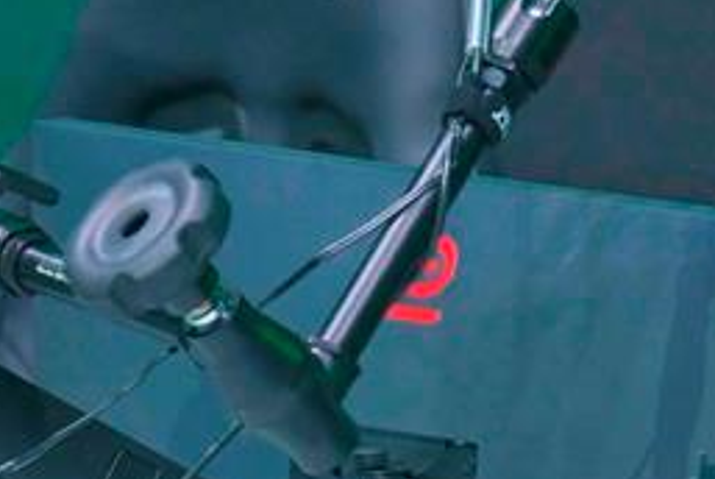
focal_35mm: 1243
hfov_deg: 1.7
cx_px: 378
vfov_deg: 1.1
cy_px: 134
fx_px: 24715
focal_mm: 200
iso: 2000
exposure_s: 1/250
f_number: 4.5
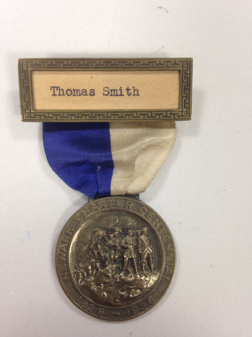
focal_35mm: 33
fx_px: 320
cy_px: 168
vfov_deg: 55.4
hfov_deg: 42.9
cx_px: 126
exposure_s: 1/20
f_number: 2.4
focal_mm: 4.12
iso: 50
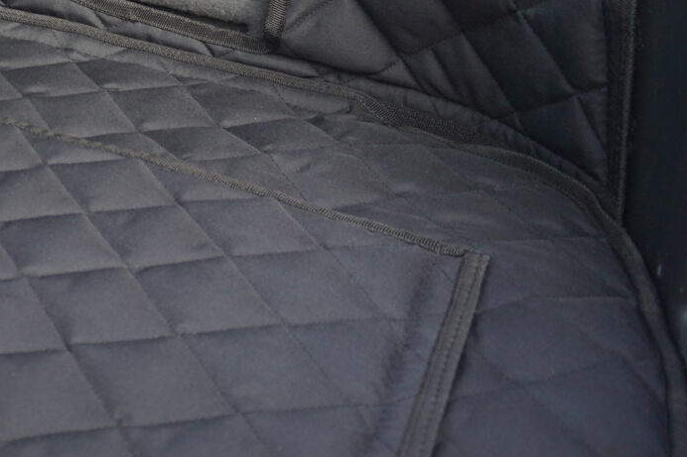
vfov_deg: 18.0
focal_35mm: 71
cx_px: -176
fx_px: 1355
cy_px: -125
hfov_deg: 25.1
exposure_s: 1/60
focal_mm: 16
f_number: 4
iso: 100
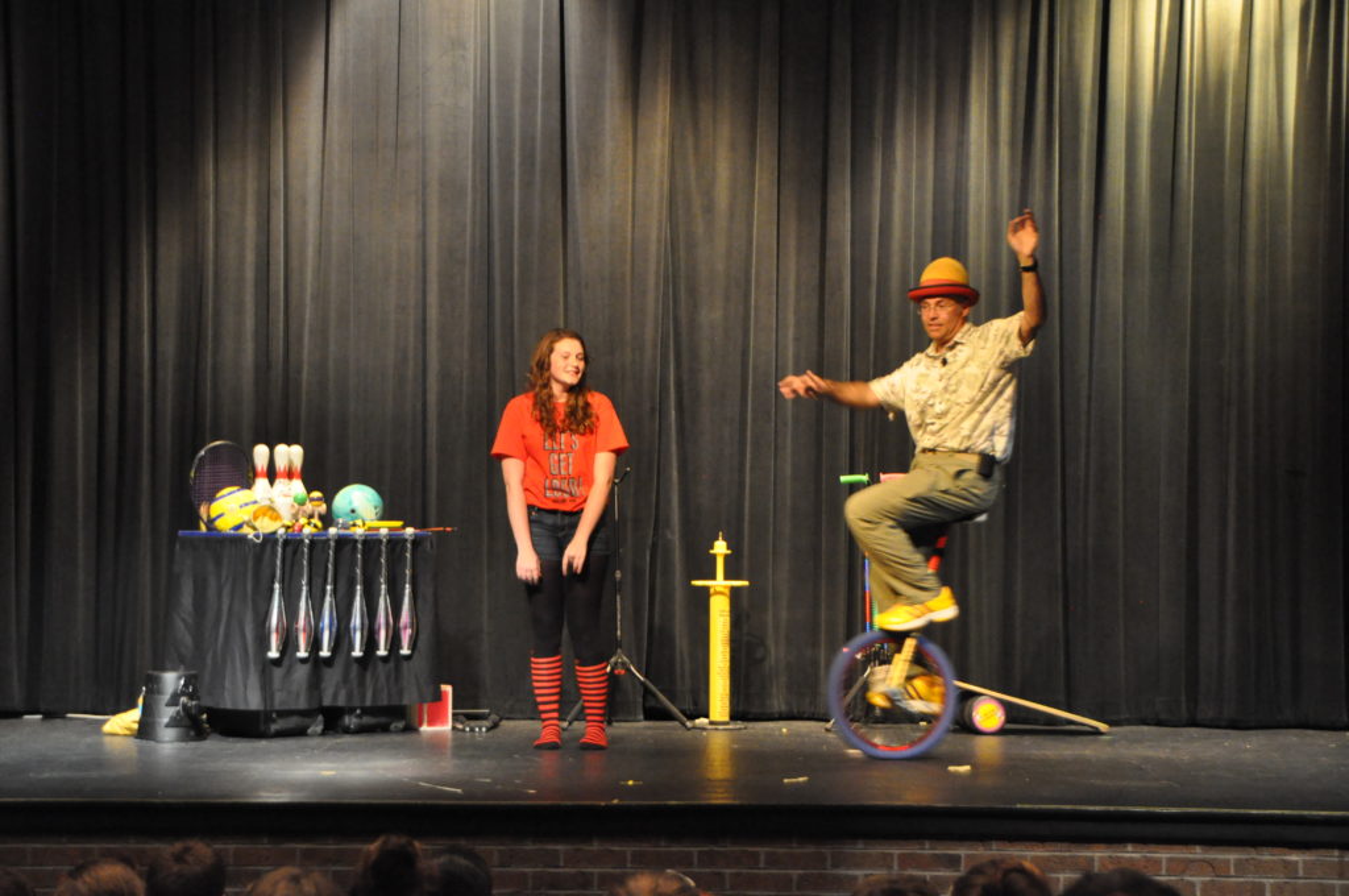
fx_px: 3649
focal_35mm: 98
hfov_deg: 20.9
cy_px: 448
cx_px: 674
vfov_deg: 14.0
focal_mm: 65
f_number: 5
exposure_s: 1/30
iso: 3200
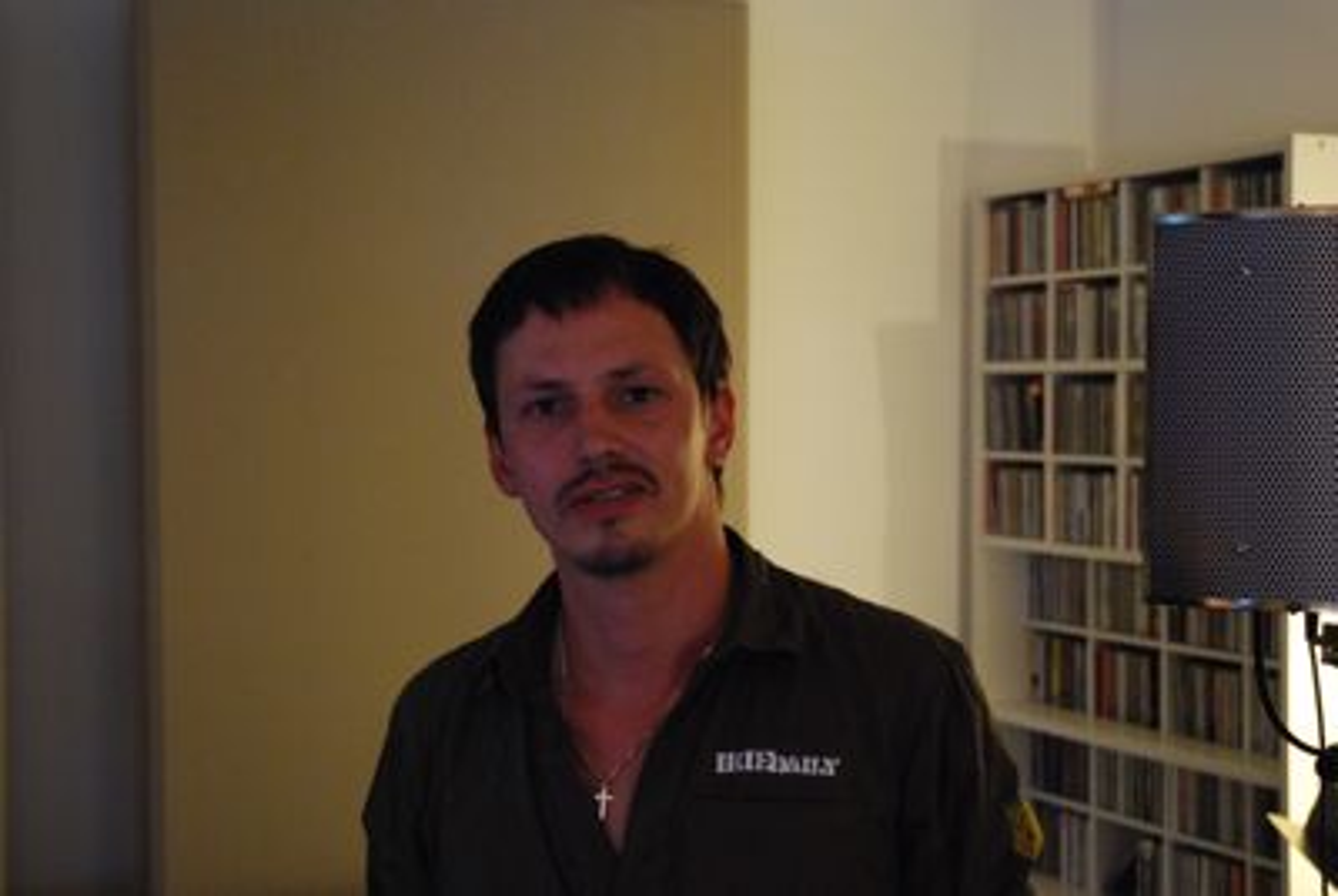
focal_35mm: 52
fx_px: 1954
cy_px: 448
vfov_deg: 25.8
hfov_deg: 37.8
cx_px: 669
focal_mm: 35
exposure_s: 1/10
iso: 1600
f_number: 4.2
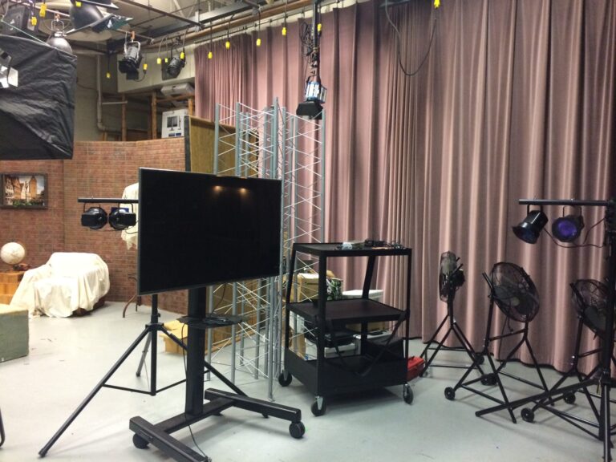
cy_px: 231
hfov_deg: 61.7
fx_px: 516
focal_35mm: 29
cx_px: 308
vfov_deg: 48.2
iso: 250
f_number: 2.2
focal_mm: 4.15
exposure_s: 1/30
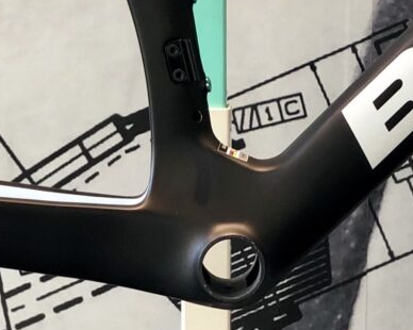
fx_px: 2456
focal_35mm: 201
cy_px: -149
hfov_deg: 9.6
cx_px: 366
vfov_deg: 7.6
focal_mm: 6
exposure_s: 1/50
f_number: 2.4
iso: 25
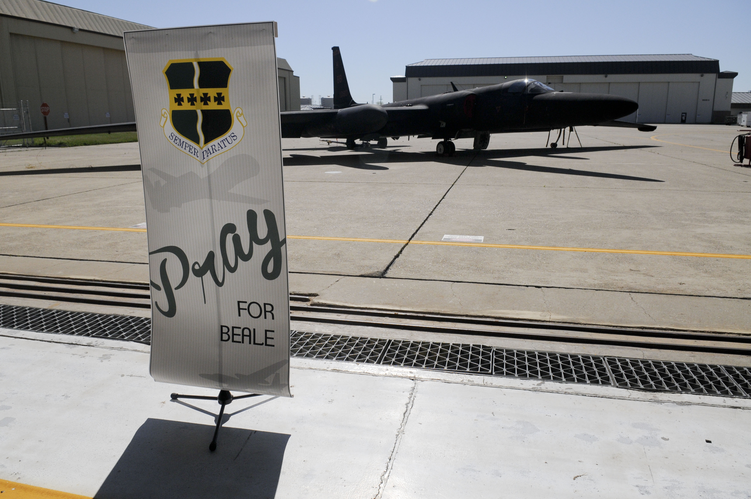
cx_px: 376
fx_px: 531
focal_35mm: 26
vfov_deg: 50.3
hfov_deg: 70.5
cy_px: 250
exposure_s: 1/6400
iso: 400
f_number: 6.3
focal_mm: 17
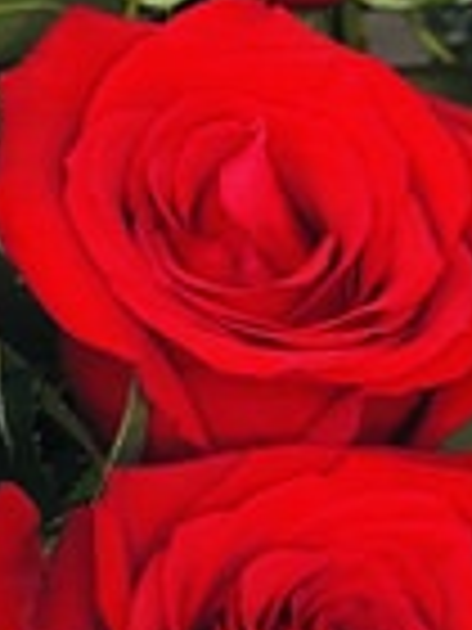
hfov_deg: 4.2
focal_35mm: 357
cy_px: 770
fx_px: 6490
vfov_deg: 5.5
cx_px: 4
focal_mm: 6
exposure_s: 1/50
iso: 25
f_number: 2.4
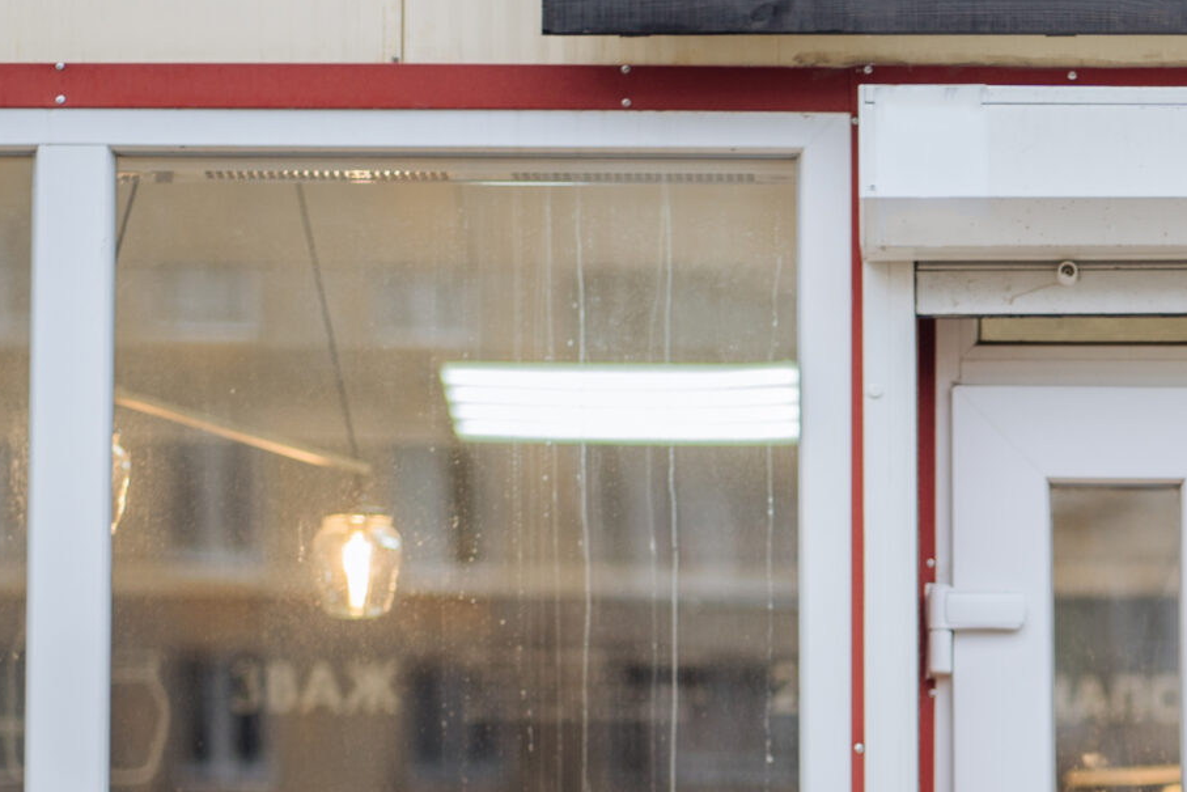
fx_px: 7914
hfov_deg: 8.5
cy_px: 674
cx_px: 1556
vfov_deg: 5.7
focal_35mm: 240
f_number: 1.8
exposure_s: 1/250
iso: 250
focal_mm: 85
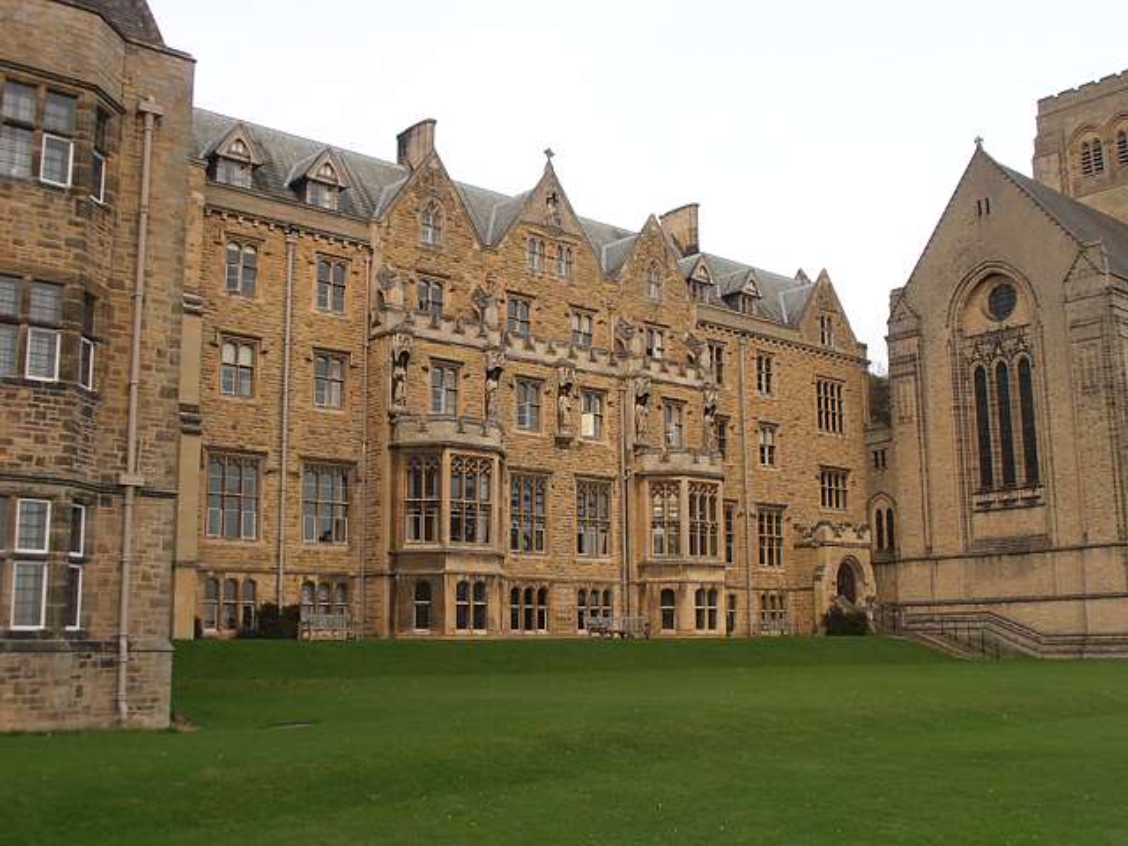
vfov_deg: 32.9
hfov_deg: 42.9
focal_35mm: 44
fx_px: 1434
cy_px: 423
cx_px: 564
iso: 80
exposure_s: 1/200
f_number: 4.2
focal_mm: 7.87
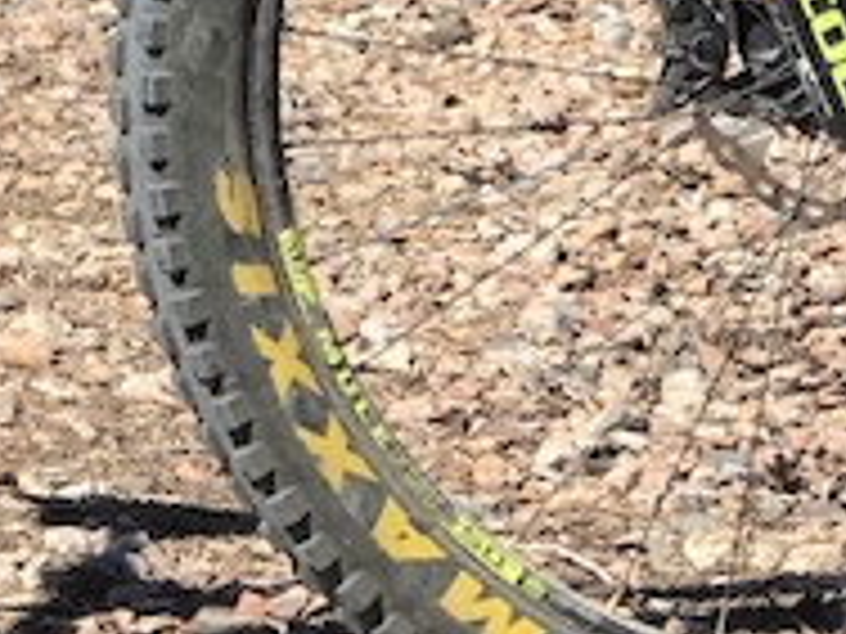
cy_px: -373
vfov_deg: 6.1
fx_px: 5914
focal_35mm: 242
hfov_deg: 8.1
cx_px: -198
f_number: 2.8
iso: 20
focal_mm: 6.6
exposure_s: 1/630
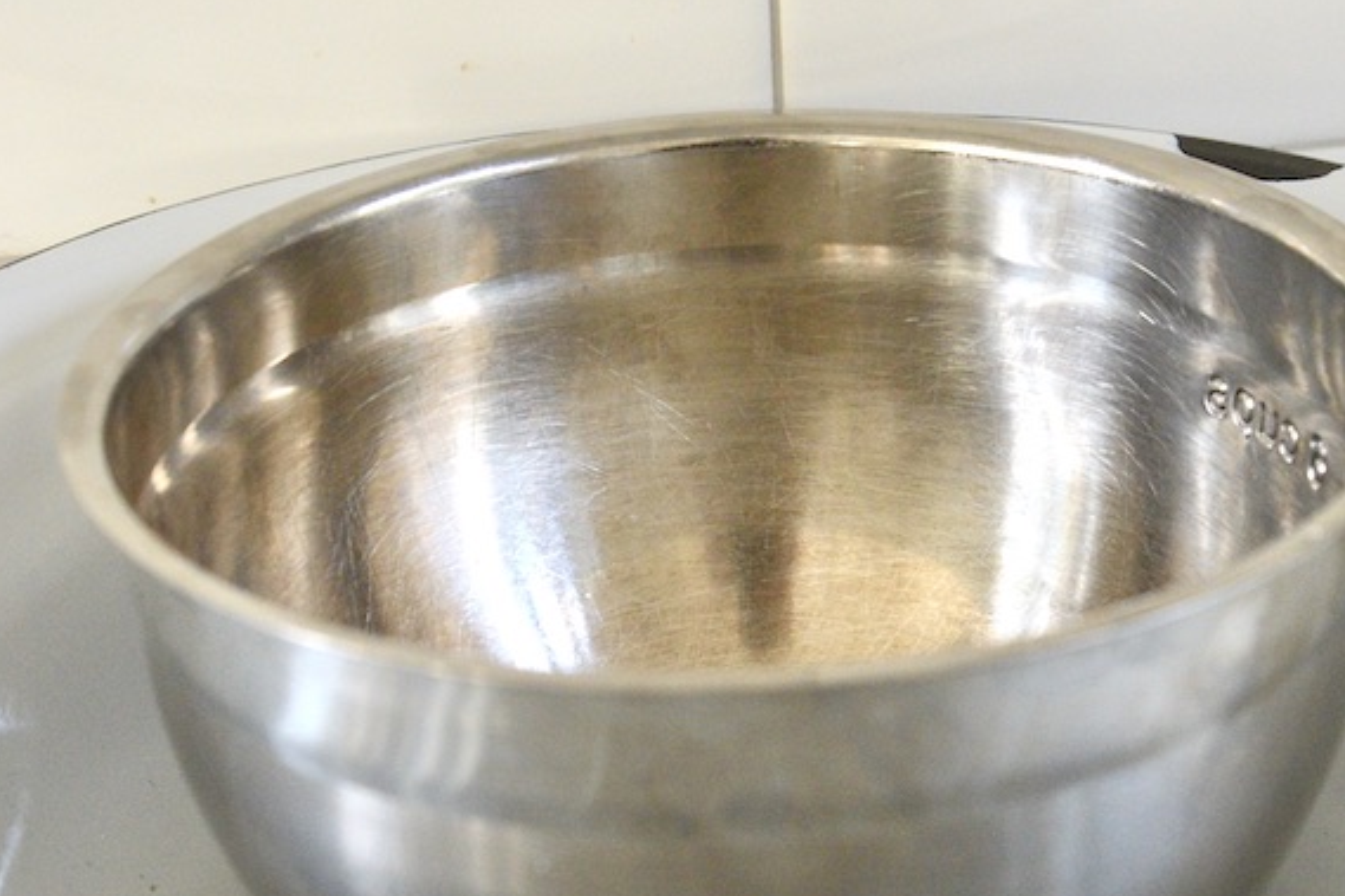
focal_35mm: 95
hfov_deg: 21.5
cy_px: 441
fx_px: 3548
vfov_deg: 14.4
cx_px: 726
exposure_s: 1/125
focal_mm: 45
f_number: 5.6
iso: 2500
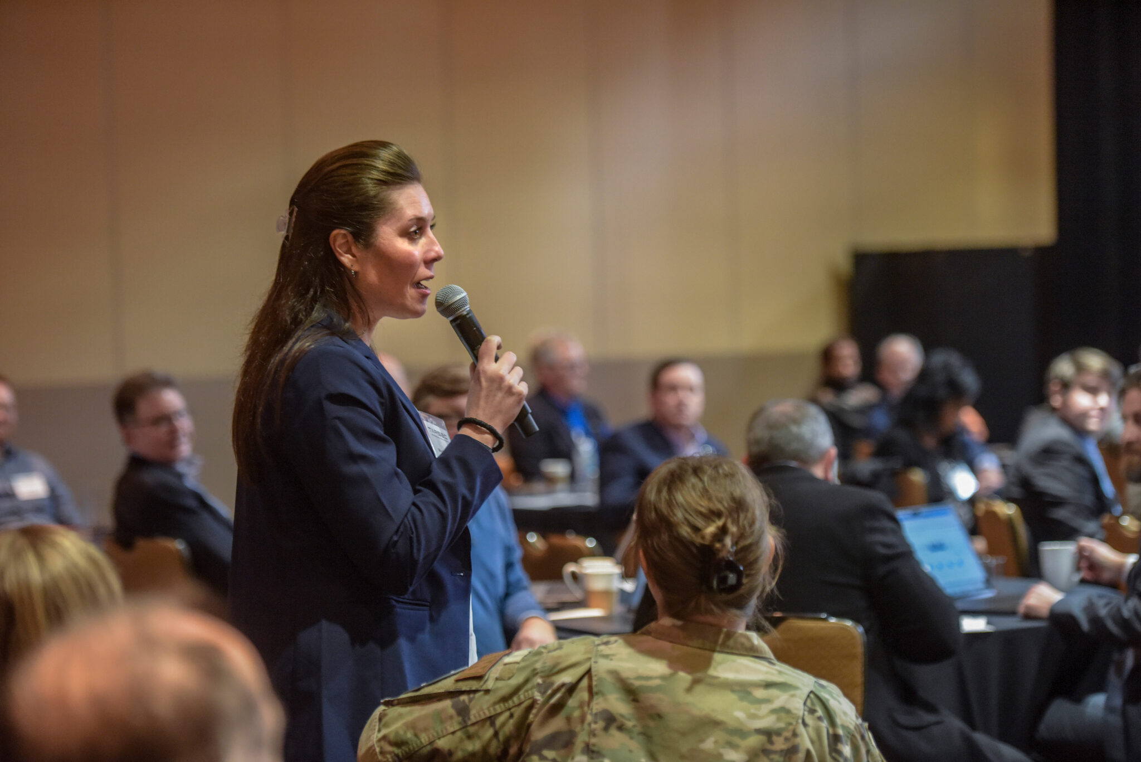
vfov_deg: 14.0
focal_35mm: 98
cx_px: 570
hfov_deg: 20.8
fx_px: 3107
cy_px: 381
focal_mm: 98
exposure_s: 1/80
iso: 3200
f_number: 2.8
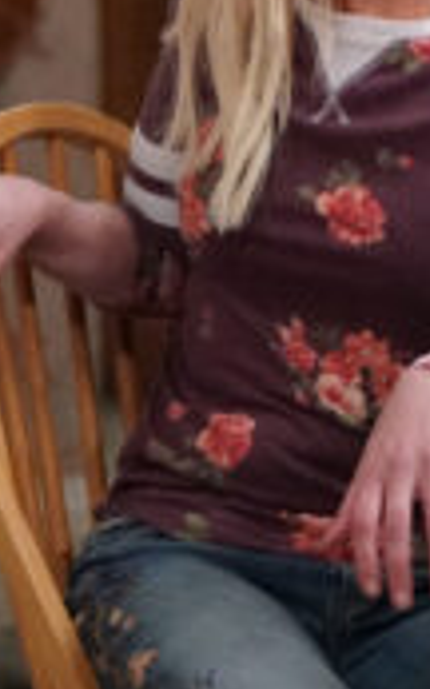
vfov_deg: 4.5
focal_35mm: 465
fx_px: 8726
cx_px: 179
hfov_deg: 2.8
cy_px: -114
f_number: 2.8
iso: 8000
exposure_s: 1/250
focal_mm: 108
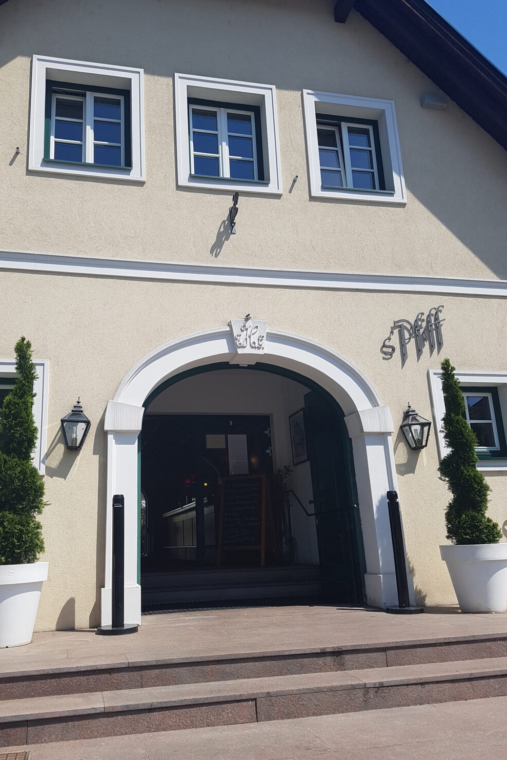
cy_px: 377
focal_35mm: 28
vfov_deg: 65.5
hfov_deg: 46.3
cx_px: 218
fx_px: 591
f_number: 1.7
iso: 50
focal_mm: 4.2
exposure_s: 1/2944
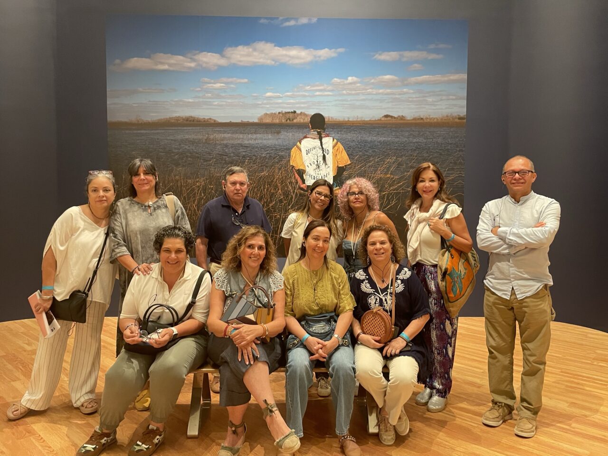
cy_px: 228
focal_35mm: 26
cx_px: 304
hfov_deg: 67.3
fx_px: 457
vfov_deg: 53.1
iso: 500
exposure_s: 1/40
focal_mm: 4.2
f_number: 1.6
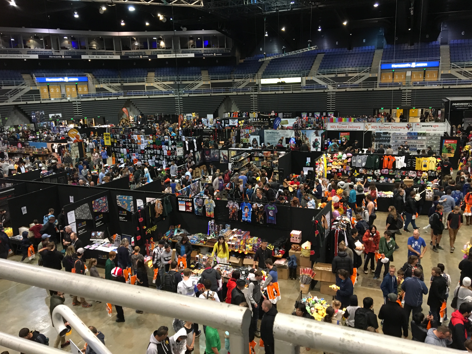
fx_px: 395
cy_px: 177
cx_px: 236
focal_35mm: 29
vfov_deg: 48.2
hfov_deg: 61.7
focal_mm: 4.15
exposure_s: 1/33
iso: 250
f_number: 2.2
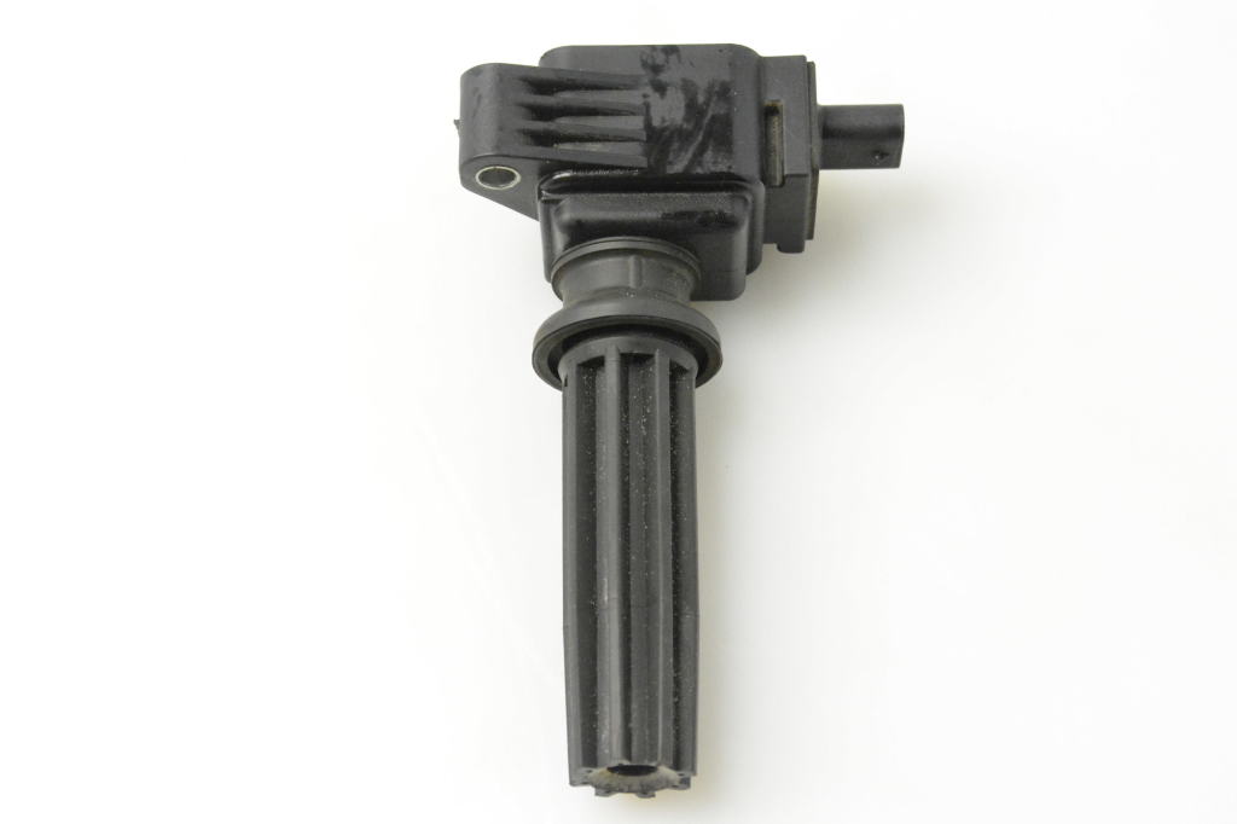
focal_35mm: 82
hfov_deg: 24.6
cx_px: 618
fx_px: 2834
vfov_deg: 16.5
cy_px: 412
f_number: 9
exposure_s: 1/320
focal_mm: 55
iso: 6400
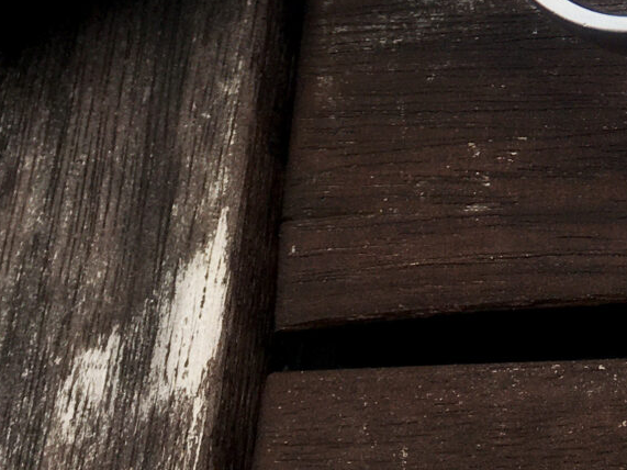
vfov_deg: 13.4
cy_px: -250
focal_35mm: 104
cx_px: 705
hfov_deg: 18.2
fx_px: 1883
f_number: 2.2
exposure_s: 1/519
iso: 25
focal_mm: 4.15
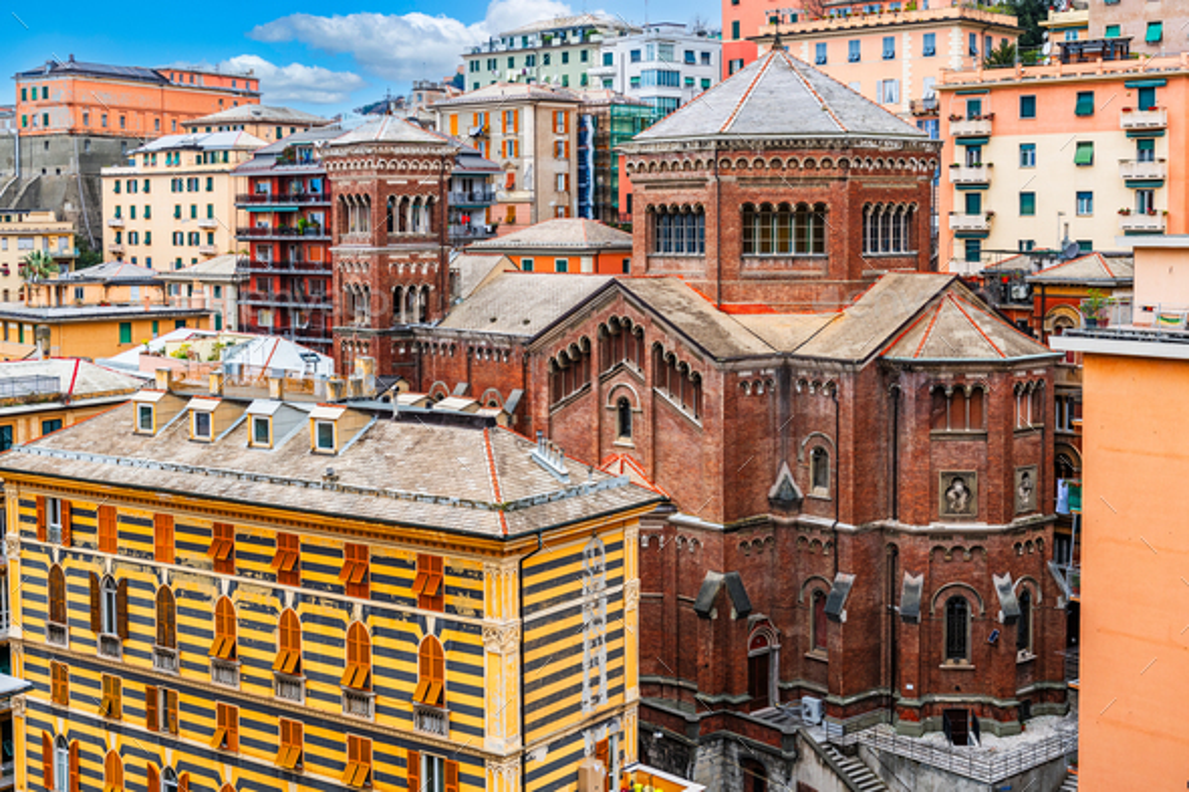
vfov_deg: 28.1
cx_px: 594
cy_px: 396
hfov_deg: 41.1
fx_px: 1585
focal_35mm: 48
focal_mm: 48
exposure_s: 1/100
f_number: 6.3
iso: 400
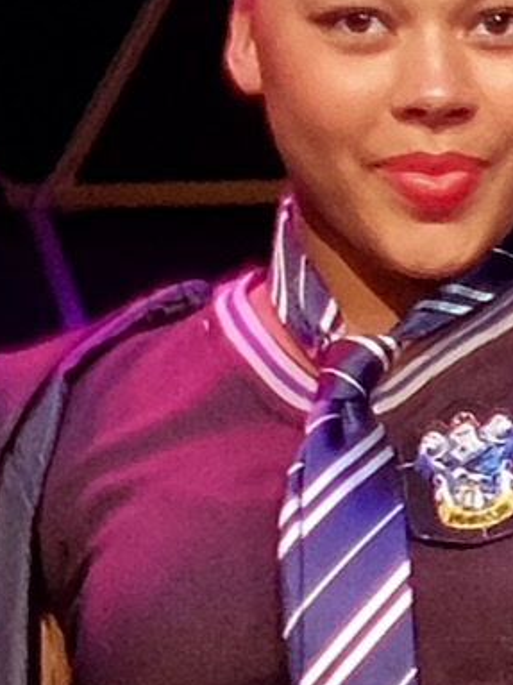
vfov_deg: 4.5
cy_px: 1049
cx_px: 318
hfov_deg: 3.4
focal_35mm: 434
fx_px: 8580
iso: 800
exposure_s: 1/250
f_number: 1.4
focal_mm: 35
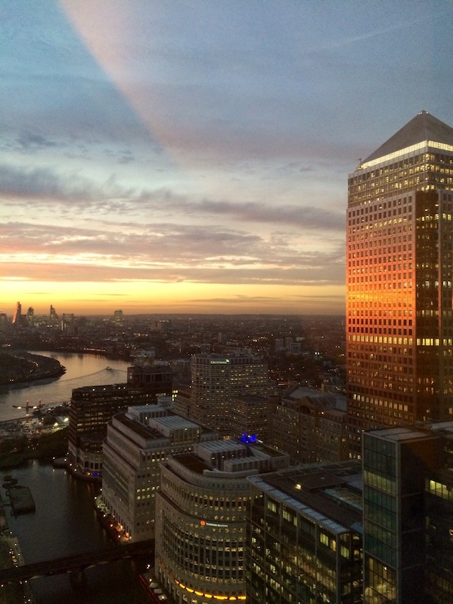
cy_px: 302
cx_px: 226
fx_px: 523
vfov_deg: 60.0
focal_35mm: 30
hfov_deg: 46.8
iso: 320
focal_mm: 4.12
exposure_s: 1/30
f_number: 2.2
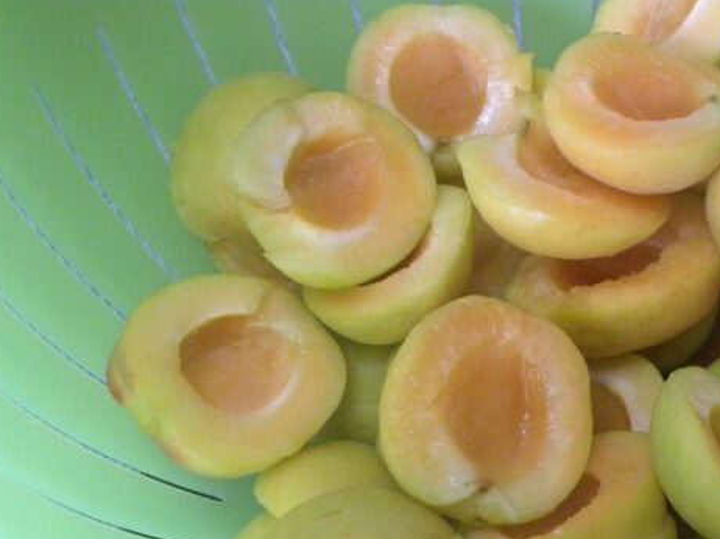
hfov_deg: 23.6
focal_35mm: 82
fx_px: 1705
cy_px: 410
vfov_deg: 17.9
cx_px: 556
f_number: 3.5
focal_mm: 9.2
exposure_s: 1/45.3
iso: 400
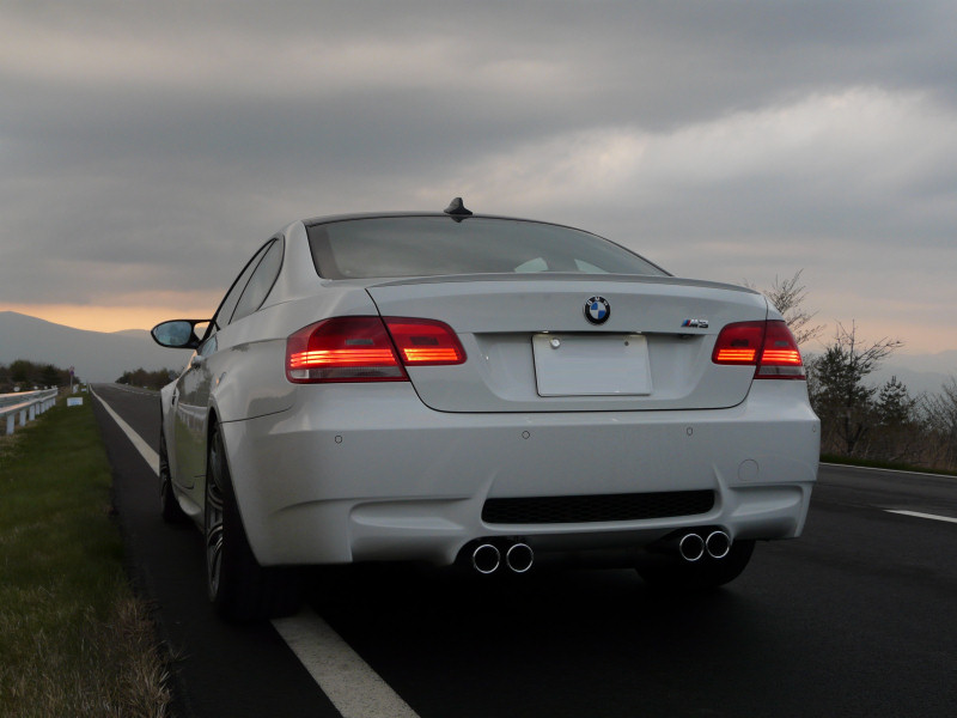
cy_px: 359
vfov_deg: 33.6
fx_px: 1189
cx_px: 478
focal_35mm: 43
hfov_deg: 43.9
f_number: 3.2
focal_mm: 7
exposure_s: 1/160
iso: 100
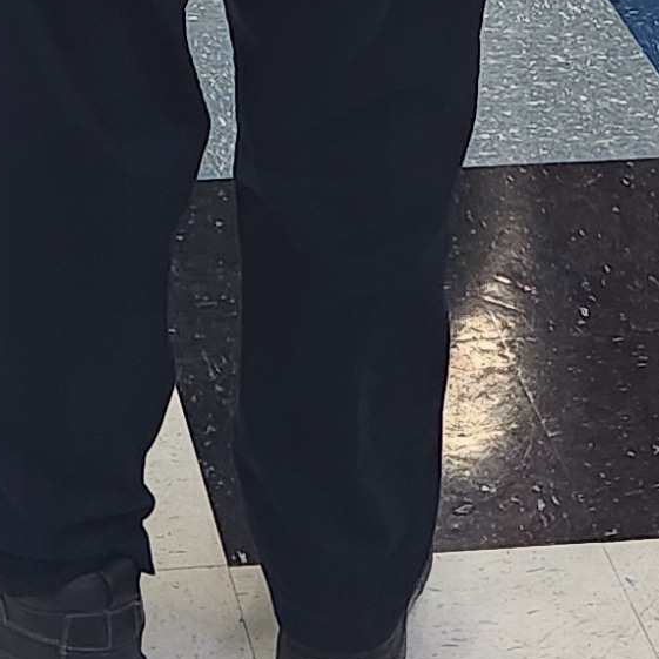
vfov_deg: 10.1
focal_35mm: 145
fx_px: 3123
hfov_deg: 12.0
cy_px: -1049
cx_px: 179
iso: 320
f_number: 1.8
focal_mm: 5.4
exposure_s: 1/120
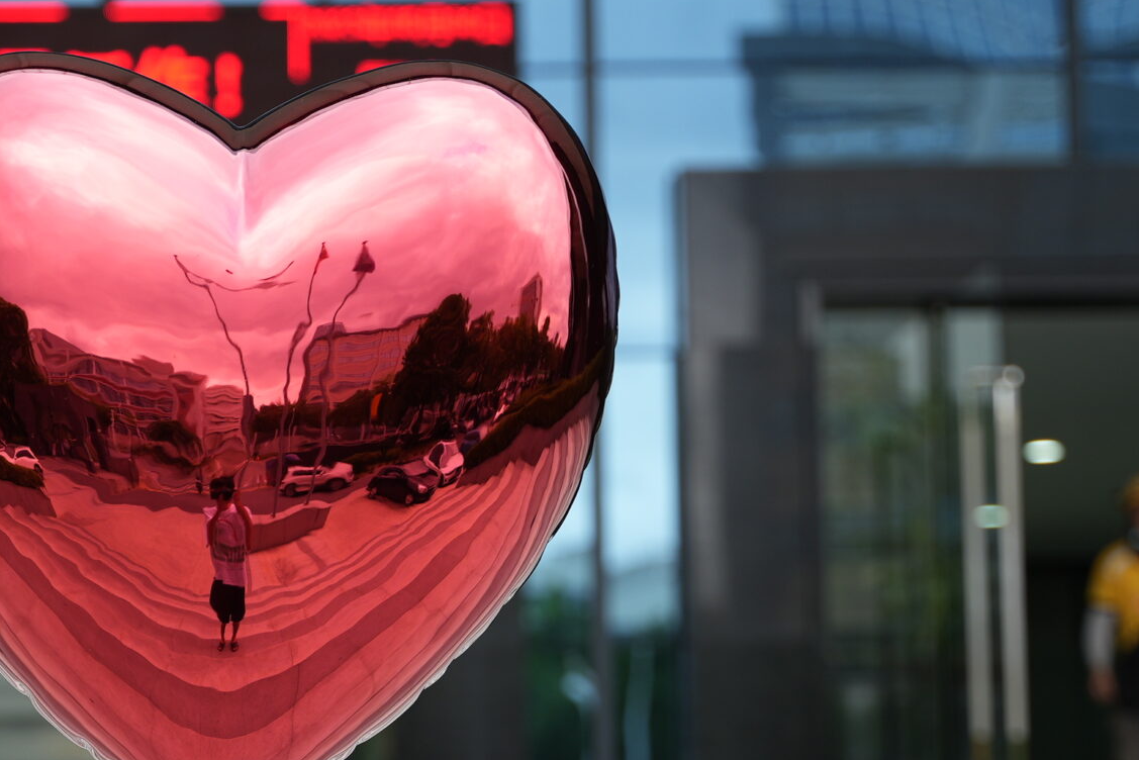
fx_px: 3449
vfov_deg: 12.5
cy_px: 598
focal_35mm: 109
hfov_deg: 18.5
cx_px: 193
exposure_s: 1/320
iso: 125
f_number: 2.8
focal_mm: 48
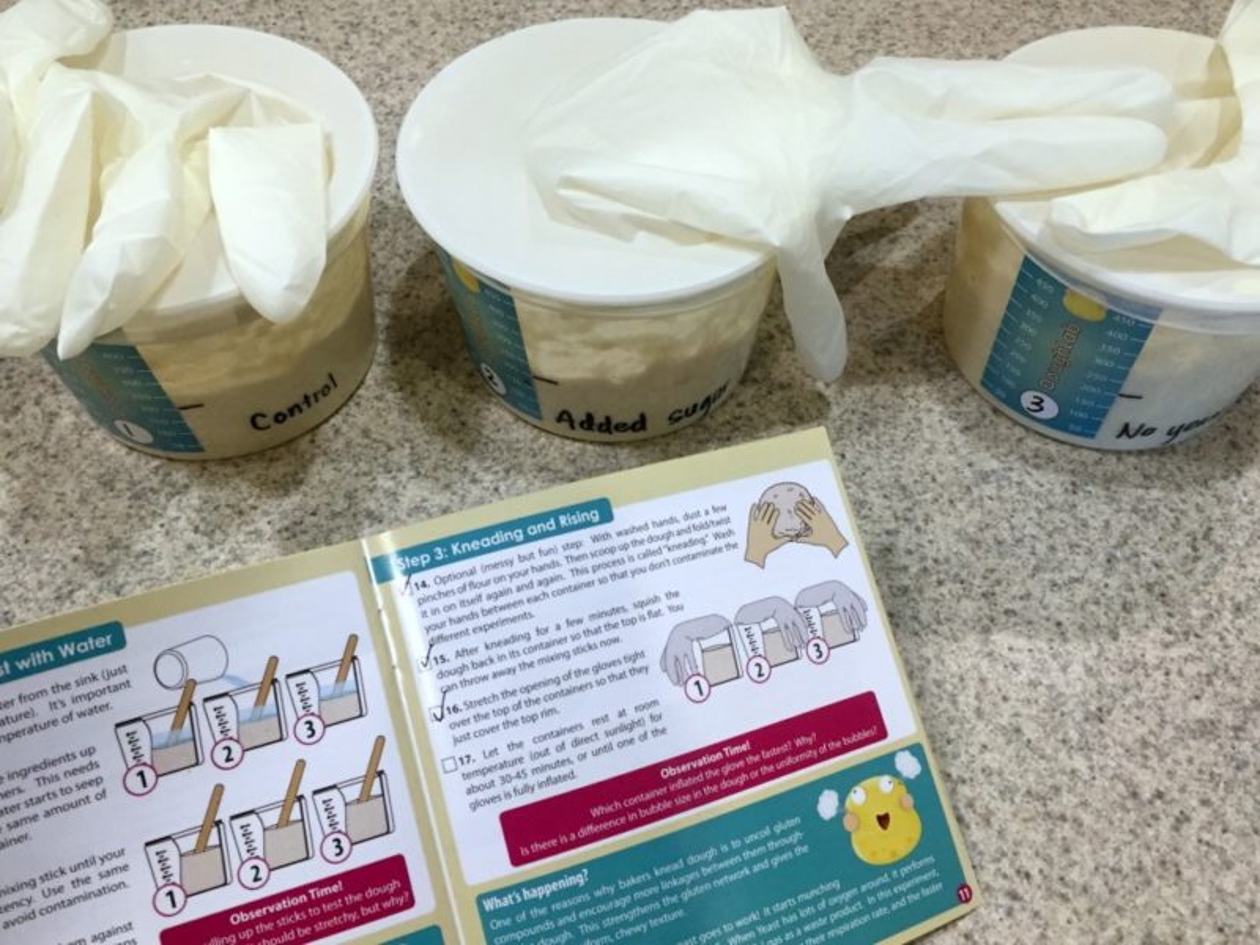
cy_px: 472
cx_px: 630
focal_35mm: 29
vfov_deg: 48.2
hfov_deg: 61.7
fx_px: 1056
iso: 50
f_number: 2.2
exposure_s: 1/30
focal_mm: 4.15
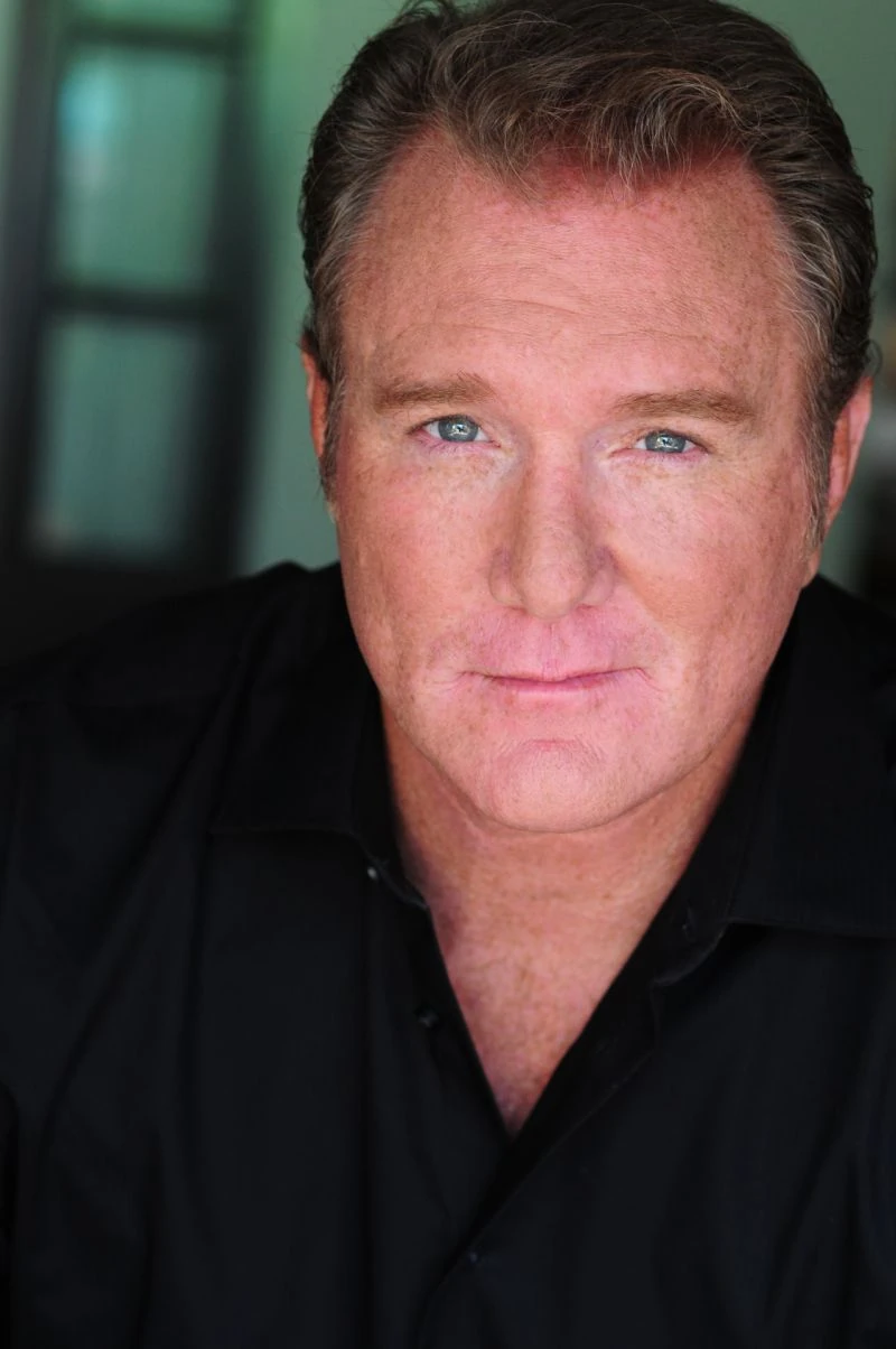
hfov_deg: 10.7
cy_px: 674
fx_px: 4771
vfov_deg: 16.1
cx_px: 448
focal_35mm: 128
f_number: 4
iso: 400
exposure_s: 1/160
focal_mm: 85
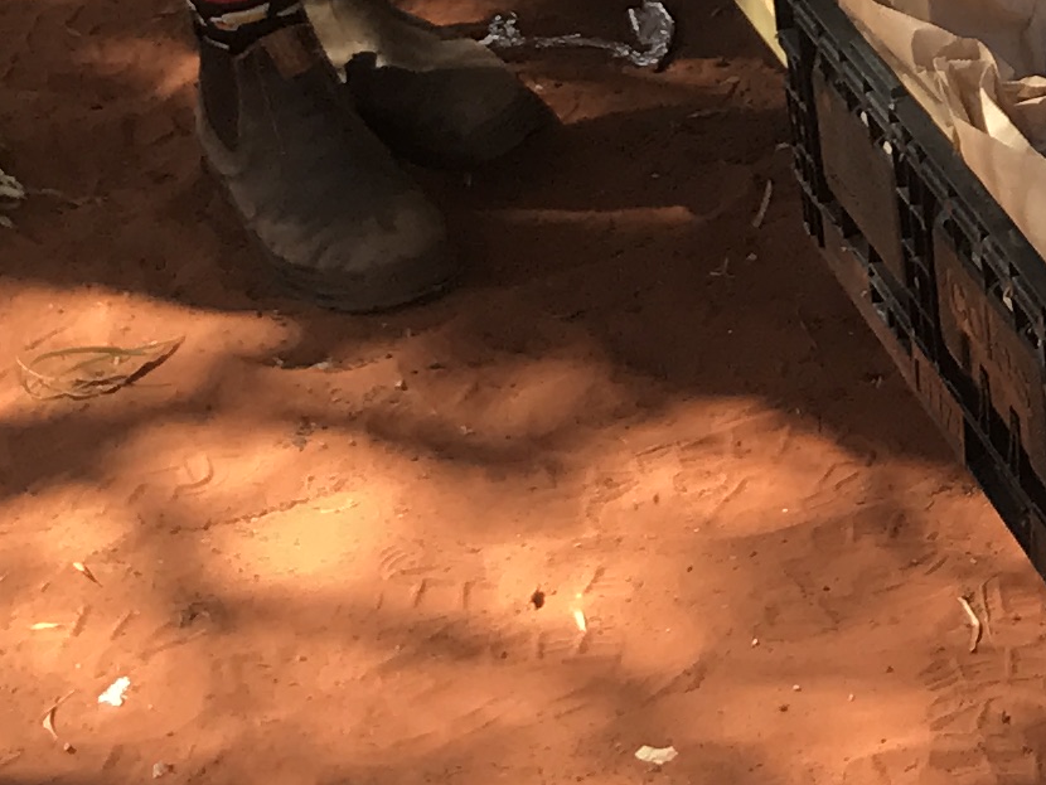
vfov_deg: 10.0
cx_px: 1754
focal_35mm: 136
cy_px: -838
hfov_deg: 13.3
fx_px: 4111
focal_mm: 3.99
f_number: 1.8
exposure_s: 1/504
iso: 20
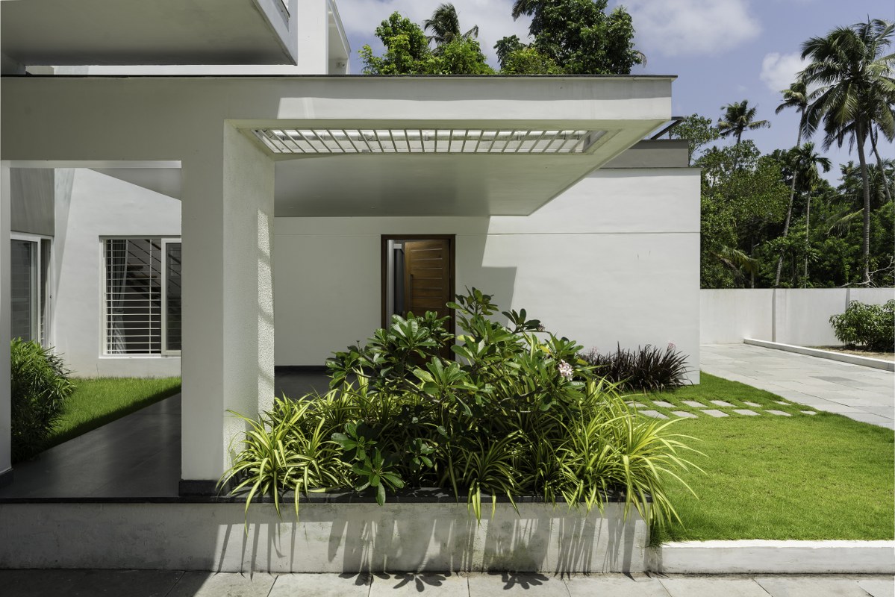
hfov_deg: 73.7
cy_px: 298
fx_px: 597
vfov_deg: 53.2
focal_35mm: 24
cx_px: 448
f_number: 9
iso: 100
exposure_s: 1/50
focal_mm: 24
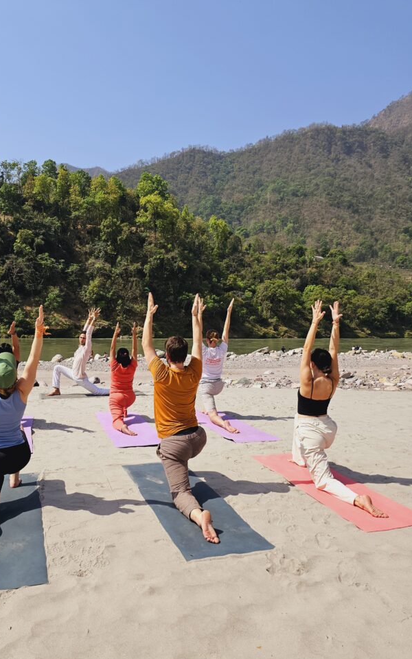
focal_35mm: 26
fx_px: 467
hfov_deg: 47.2
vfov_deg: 70.4
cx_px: 155
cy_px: 328
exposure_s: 1/848
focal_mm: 6.3
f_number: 1.7
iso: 10
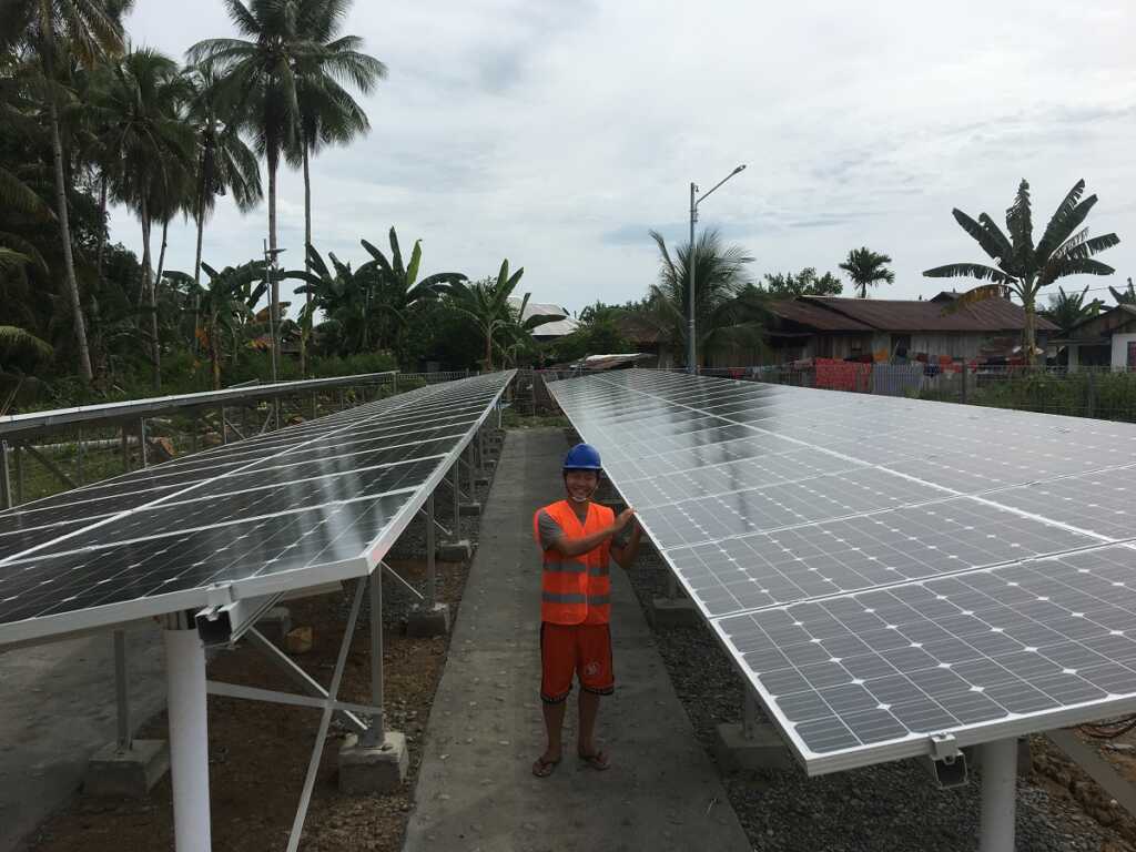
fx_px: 952
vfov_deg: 48.2
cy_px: 426
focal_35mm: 29
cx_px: 568
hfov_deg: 61.7
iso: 25
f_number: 2.2
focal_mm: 4.15
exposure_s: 1/3205
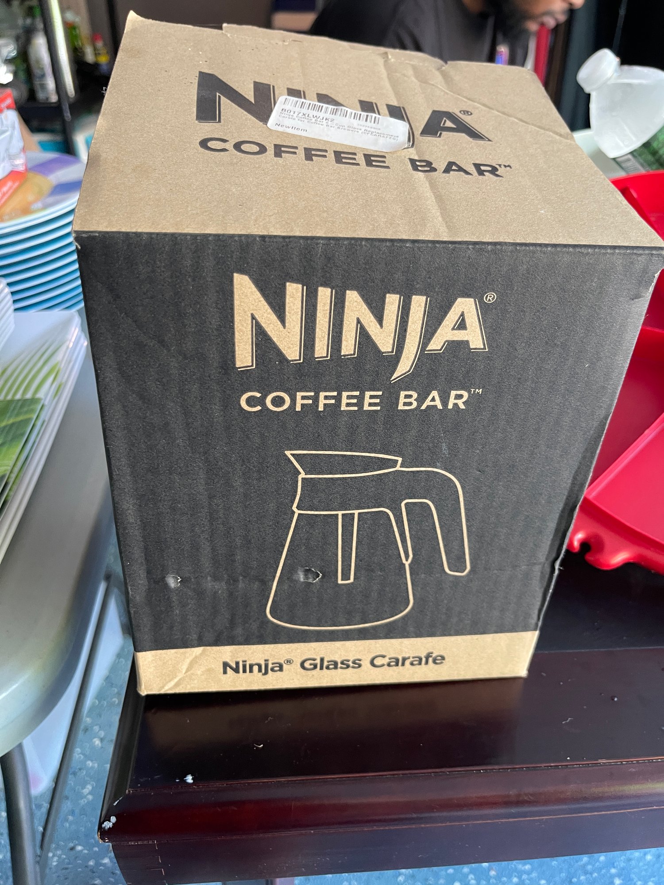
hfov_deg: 54.9
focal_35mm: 25
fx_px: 639
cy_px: 442
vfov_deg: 69.4
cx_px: 332
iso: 250
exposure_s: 1/60
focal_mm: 5.1
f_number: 1.6
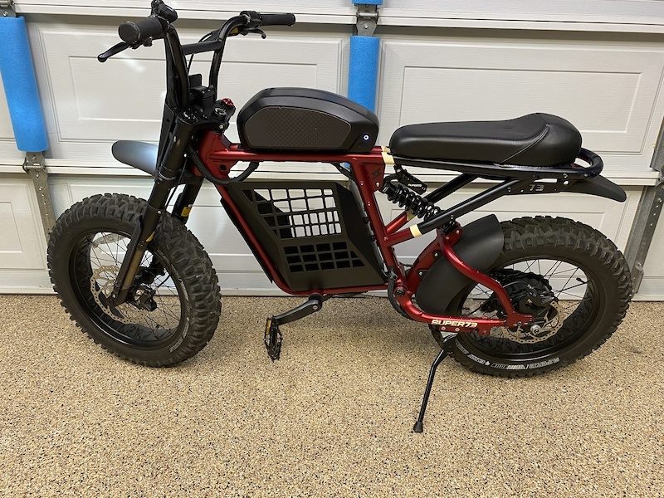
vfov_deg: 53.1
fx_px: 499
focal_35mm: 26
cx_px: 332
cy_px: 249
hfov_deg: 67.3
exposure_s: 1/60
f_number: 1.8
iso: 100
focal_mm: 4.25
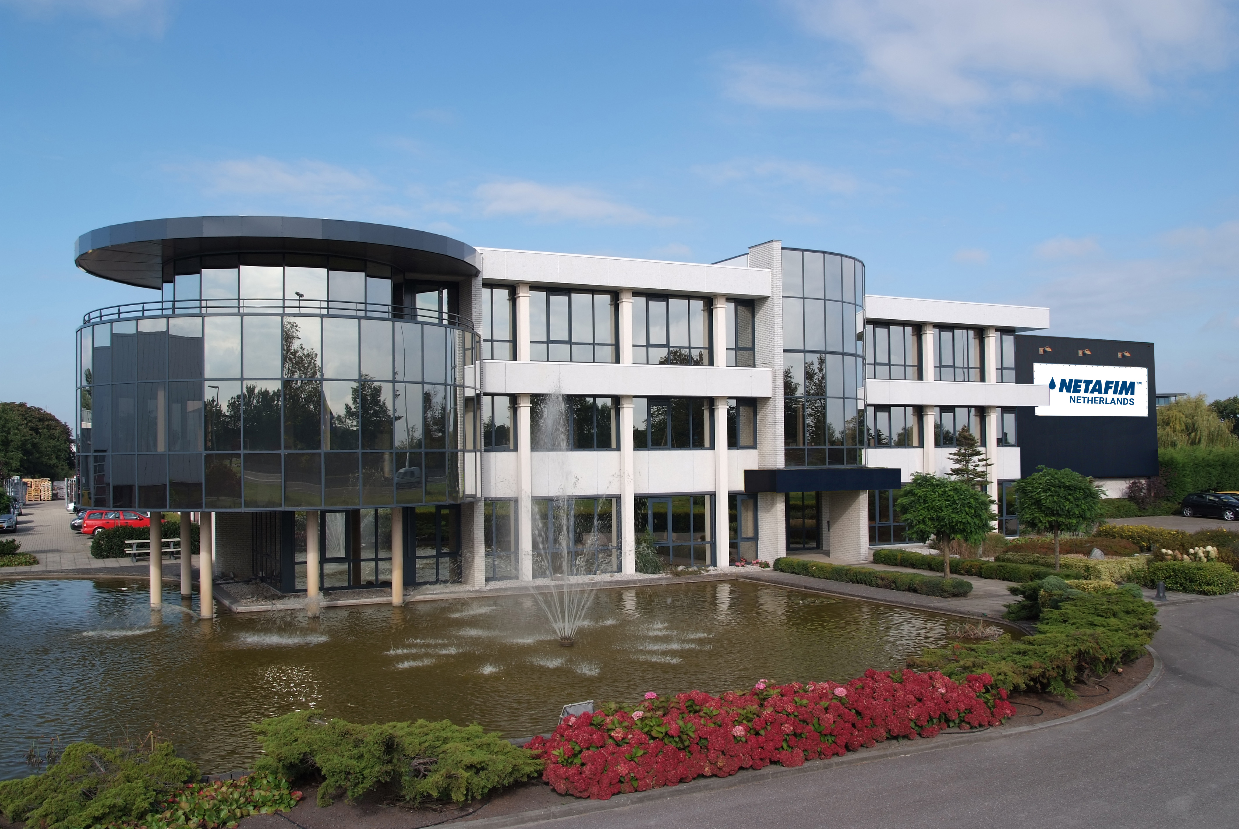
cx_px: 620
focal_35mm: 32
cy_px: 414
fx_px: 1103
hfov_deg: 58.7
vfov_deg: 41.2
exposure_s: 1/60
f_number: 8
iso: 100
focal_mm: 21
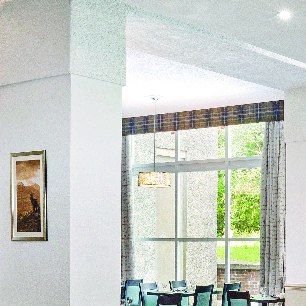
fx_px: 760
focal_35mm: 76
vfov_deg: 22.6
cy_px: 228
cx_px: 348
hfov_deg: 21.4
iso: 640
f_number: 10
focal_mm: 20
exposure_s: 1/30
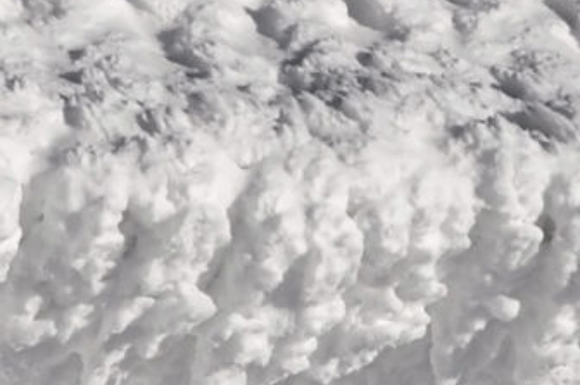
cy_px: -435
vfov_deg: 3.9
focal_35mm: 343
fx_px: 5518
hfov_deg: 6.0
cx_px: -28
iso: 200
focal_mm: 30
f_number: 16
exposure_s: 1/320
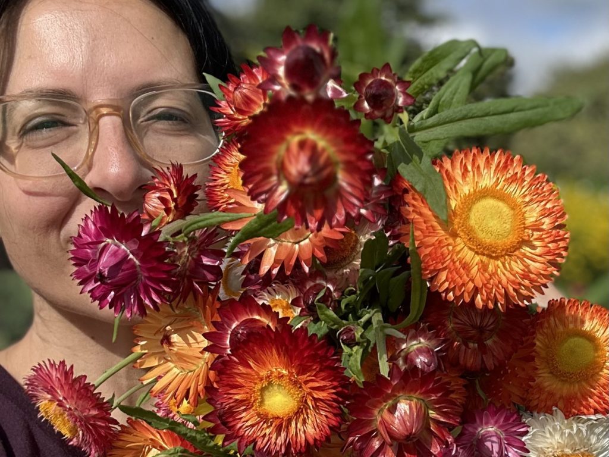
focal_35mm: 30
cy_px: 228
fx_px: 528
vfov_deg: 46.8
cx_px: 304
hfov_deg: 60.0
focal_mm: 2.69
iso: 25
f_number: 1.9
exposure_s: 1/1316
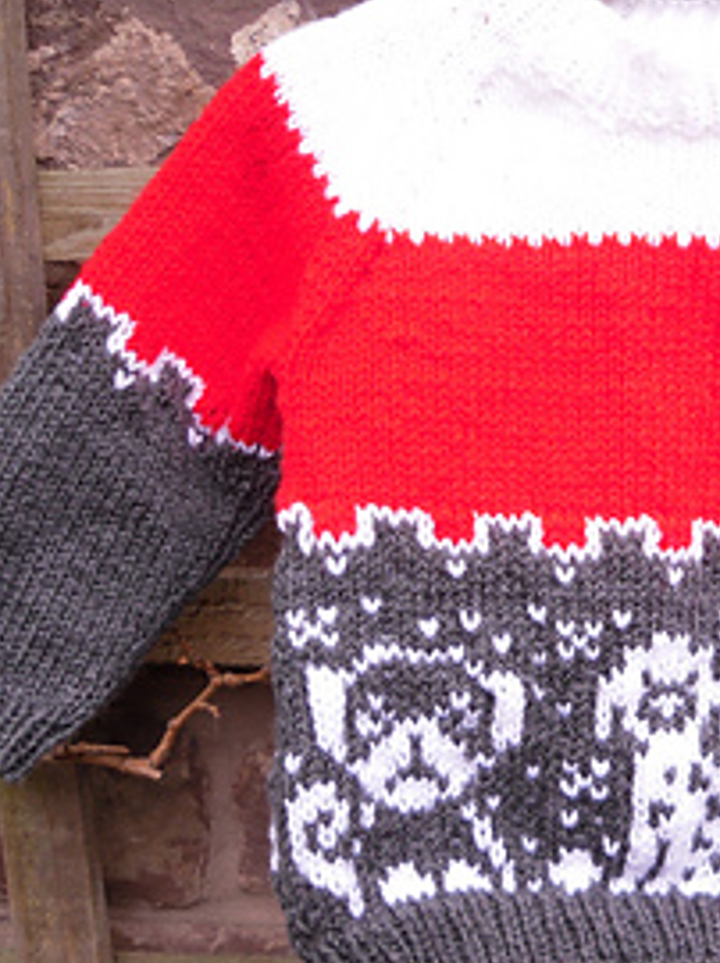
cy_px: 473
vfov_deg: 30.7
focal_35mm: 63
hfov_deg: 22.7
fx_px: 1750
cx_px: 645
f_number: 2.8
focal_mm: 6
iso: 80
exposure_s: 1/117
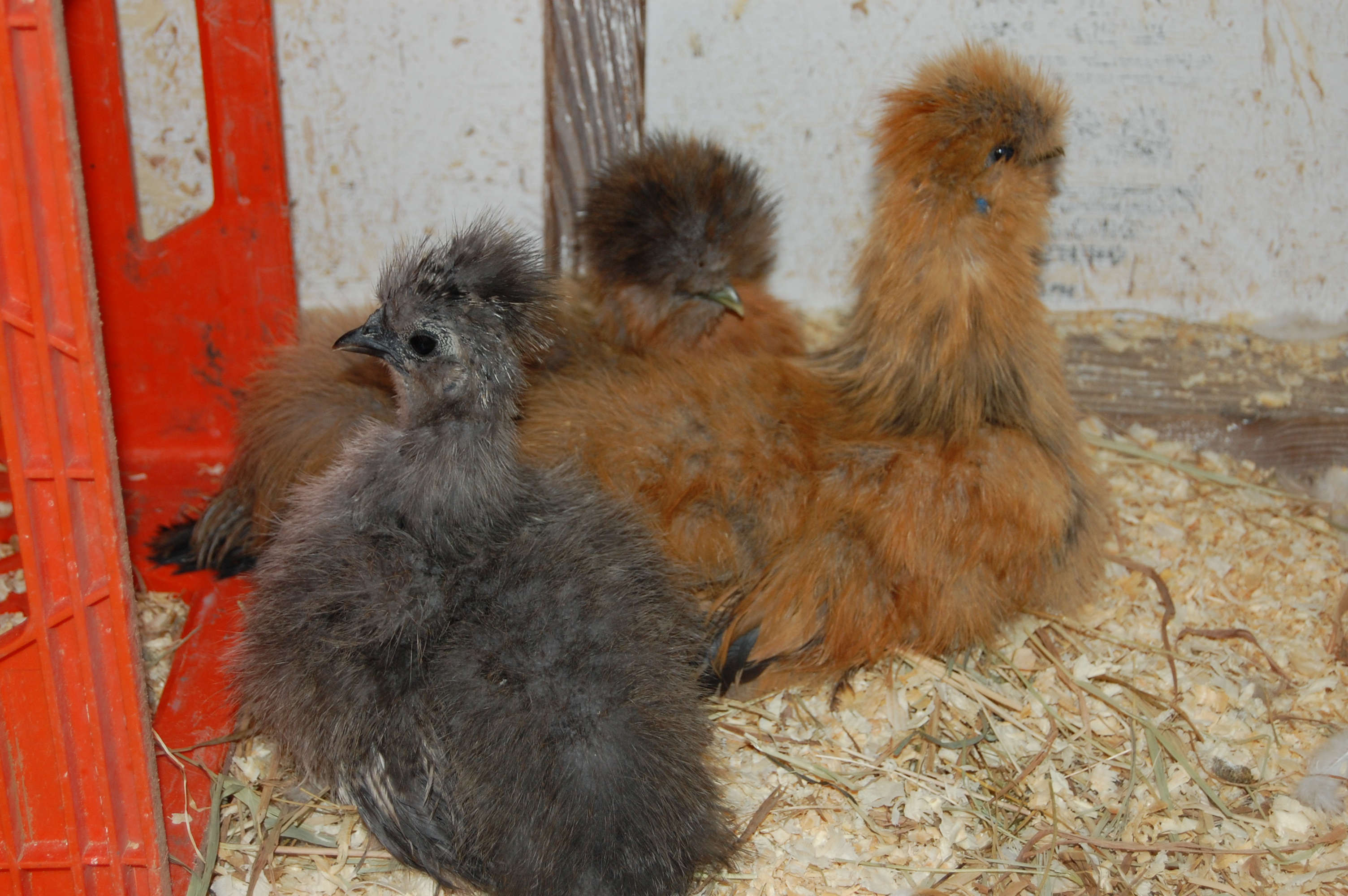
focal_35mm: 69
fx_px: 2581
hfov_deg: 29.3
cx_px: 674
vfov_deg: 19.7
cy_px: 448
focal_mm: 46
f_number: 5.3
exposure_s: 1/60
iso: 400
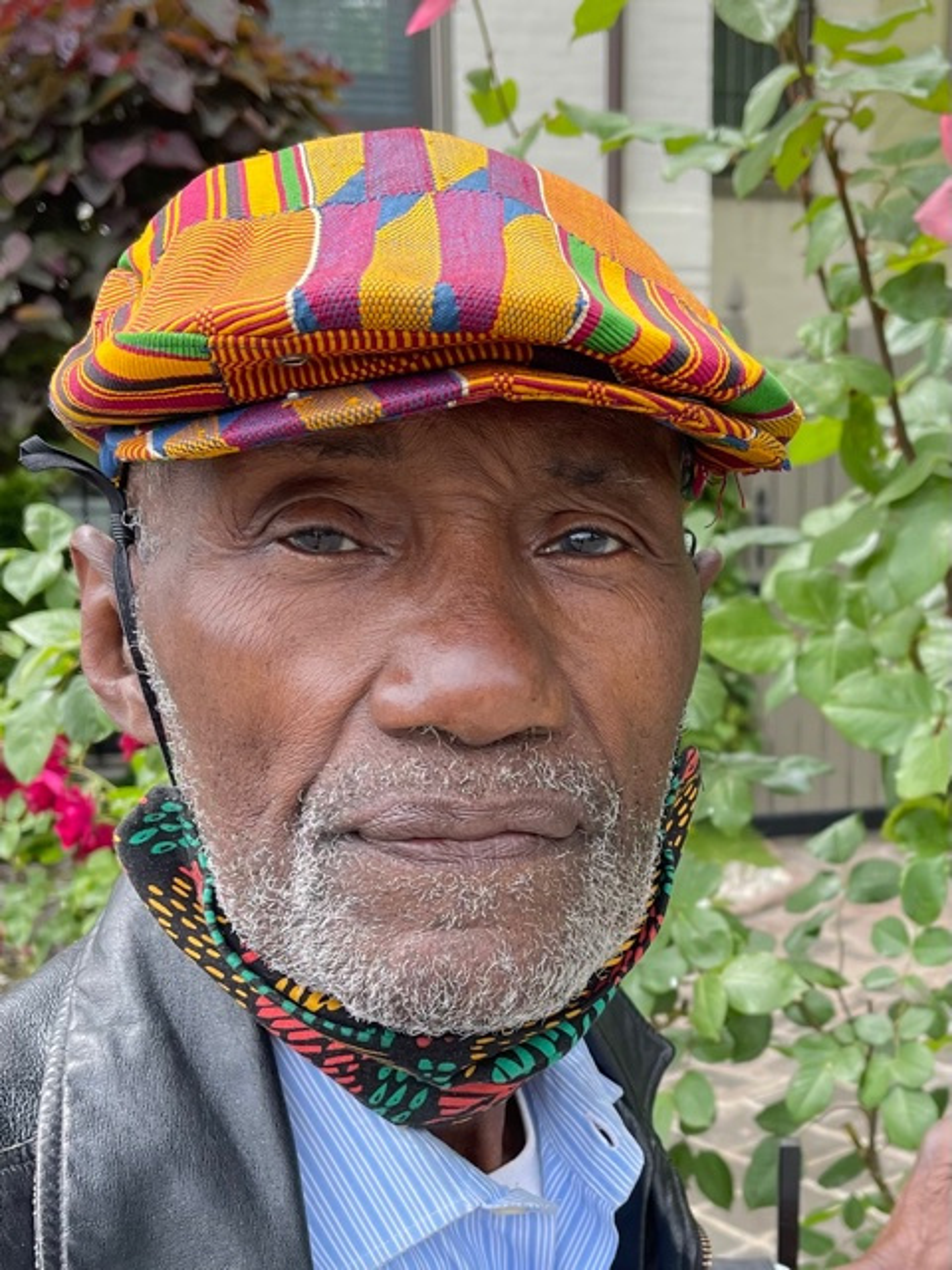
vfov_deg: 67.3
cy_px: 635
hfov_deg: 53.1
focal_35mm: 26
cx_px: 476
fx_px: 953
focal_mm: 5.1
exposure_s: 1/484
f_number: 1.6
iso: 32
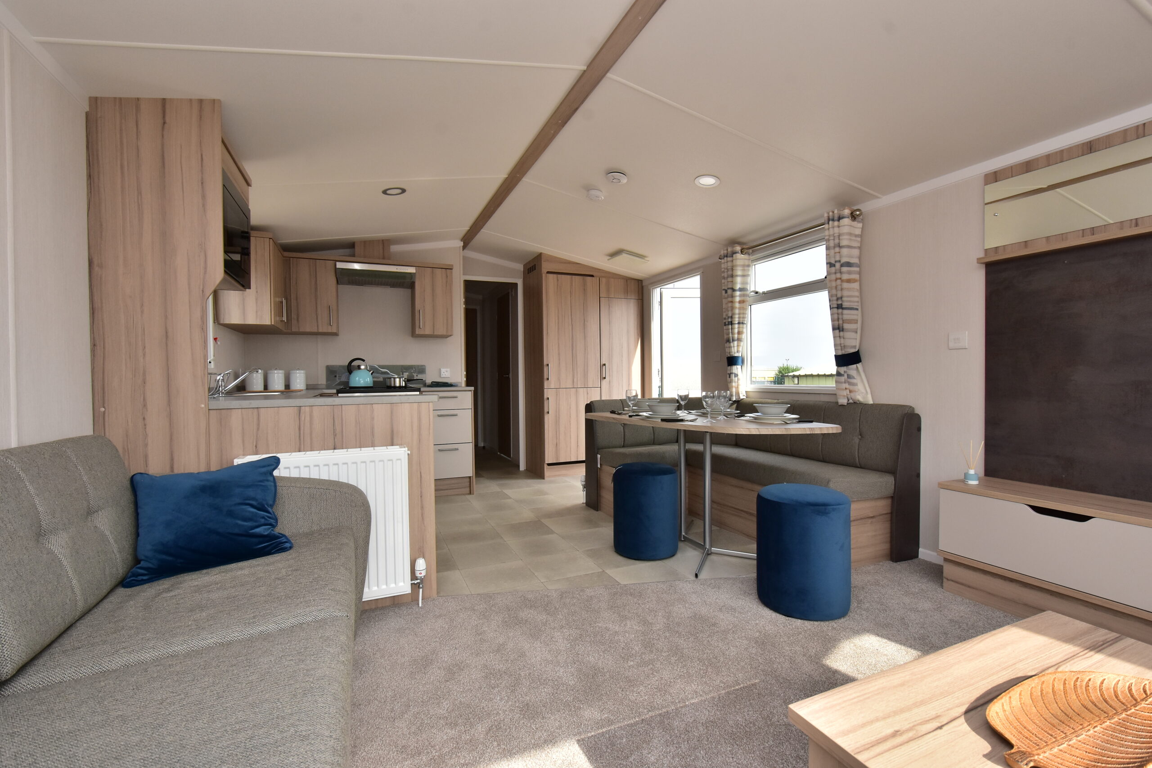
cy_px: 384
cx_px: 576
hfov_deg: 100.4
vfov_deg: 77.3
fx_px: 480
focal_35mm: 15
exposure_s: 1/250
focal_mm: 10
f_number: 9
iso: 400
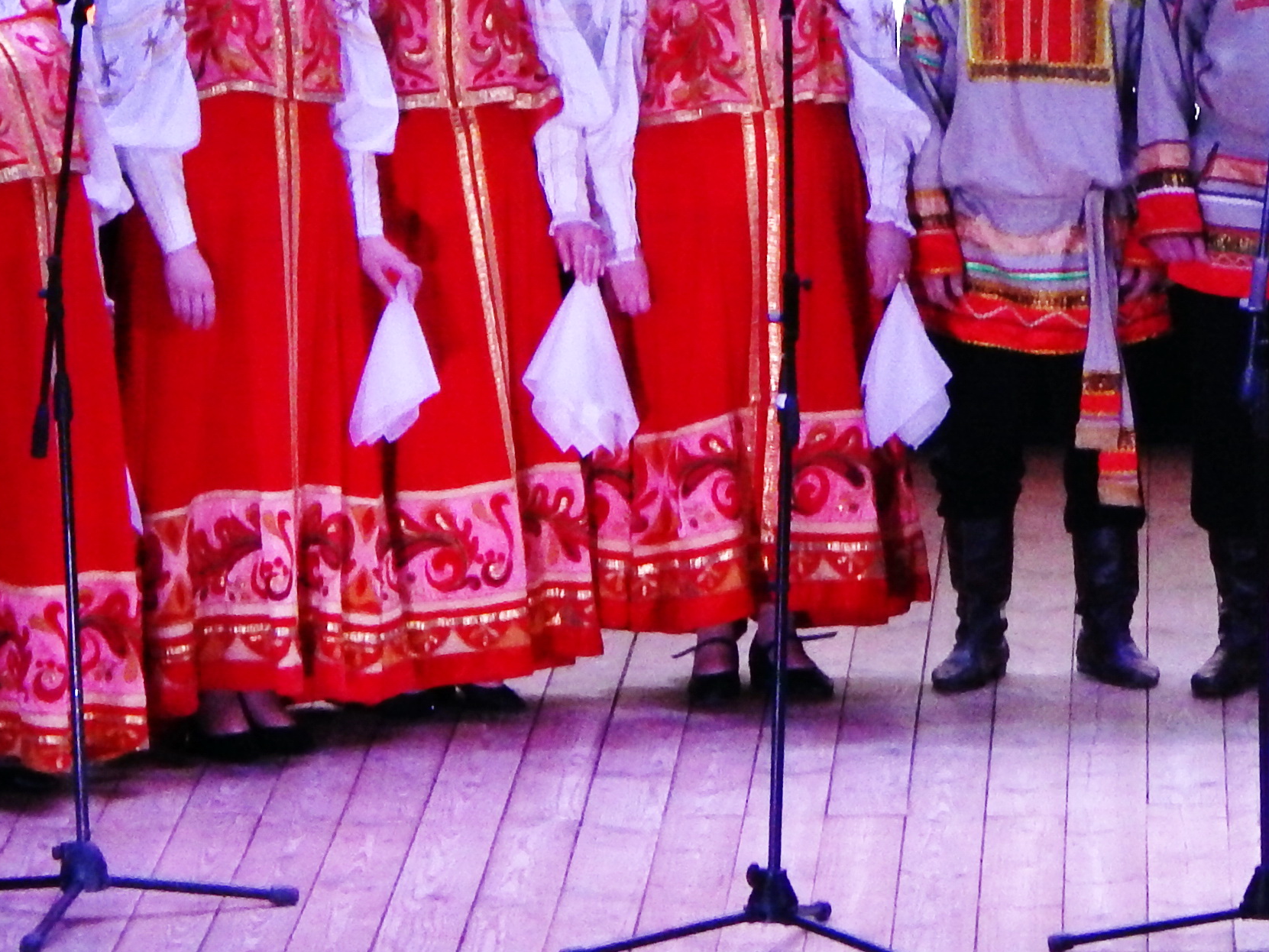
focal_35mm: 319
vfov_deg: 4.6
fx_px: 11695
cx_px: 1277
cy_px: -219
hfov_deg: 6.2
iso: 400
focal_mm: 20.5
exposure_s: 1/100
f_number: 4.6
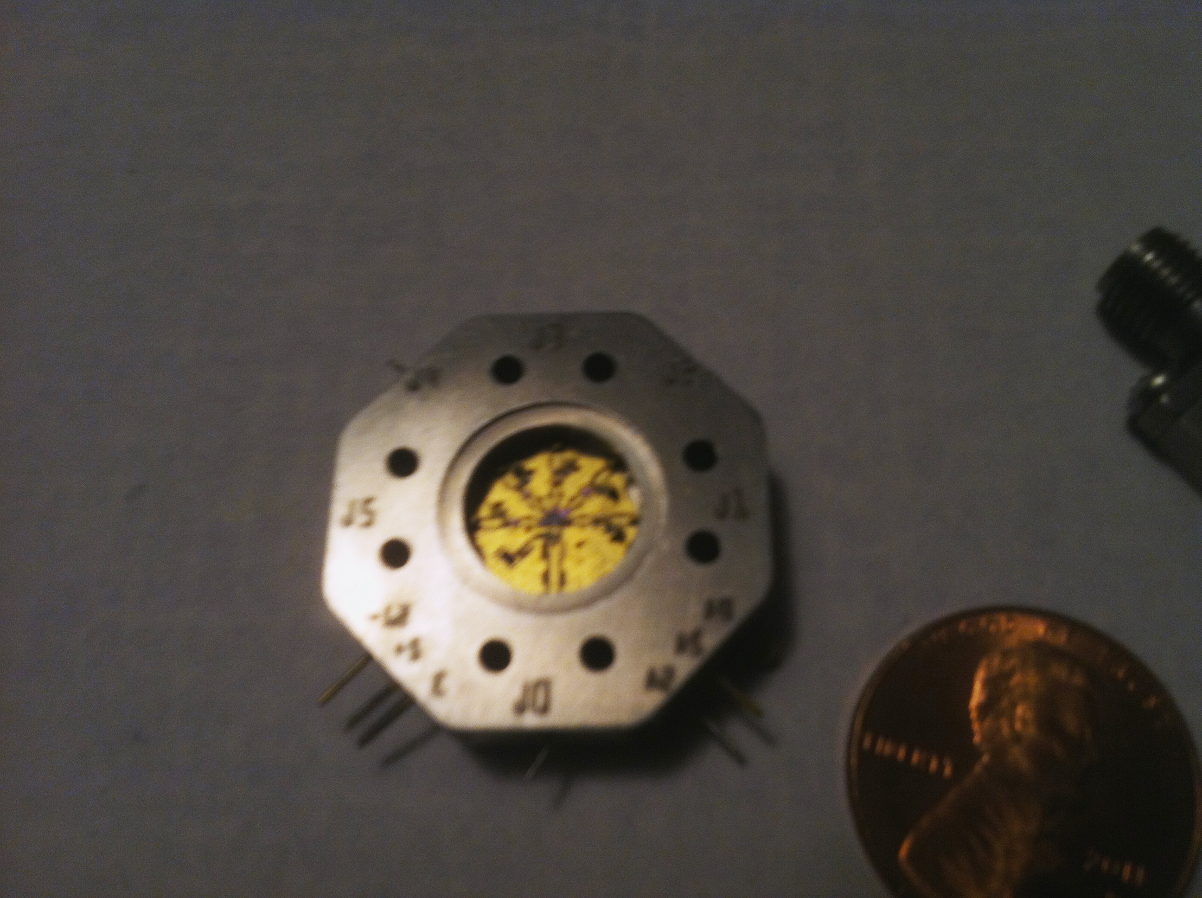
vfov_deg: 40.6
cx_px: 601
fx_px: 1214
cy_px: 449
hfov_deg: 52.7
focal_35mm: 35
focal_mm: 3.85
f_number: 2.8
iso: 100
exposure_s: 1/15
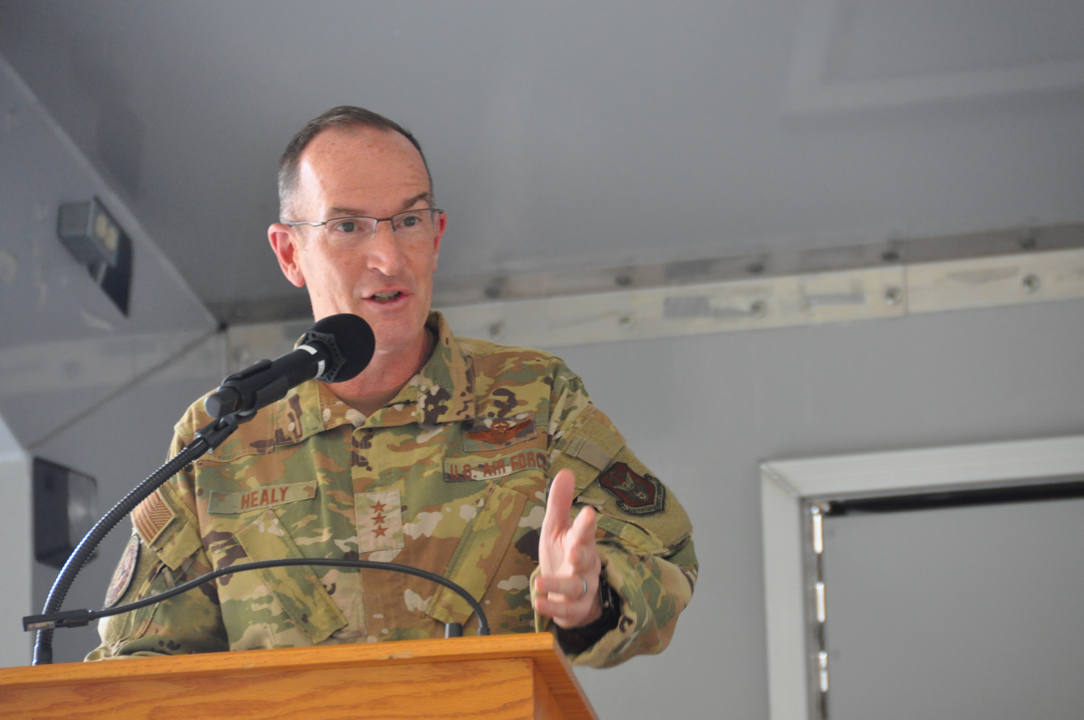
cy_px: 360
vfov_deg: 4.6
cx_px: 542
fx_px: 9022
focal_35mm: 300
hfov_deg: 6.9
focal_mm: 200
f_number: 5.6
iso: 1600
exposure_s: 1/200
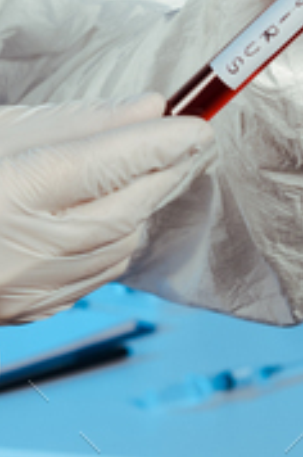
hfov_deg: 5.4
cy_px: -246
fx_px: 3156
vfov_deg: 8.1
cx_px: -205
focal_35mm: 249
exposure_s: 1/160
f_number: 5
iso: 125
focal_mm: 50
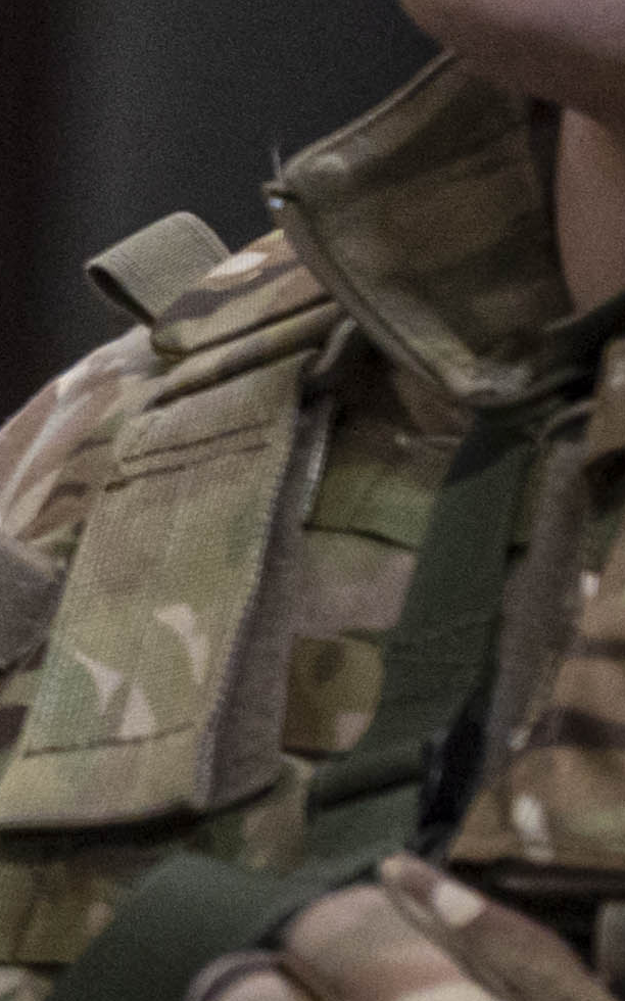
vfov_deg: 2.5
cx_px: -2041
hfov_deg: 1.5
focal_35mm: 849
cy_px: -422
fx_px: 23152
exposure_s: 1/100
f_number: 2.8
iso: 2000
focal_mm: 135
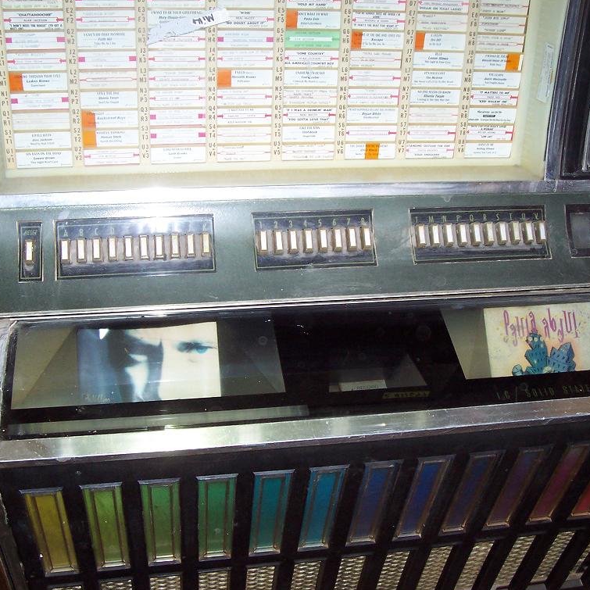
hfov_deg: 38.3
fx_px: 848
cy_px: 295
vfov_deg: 38.3
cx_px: 334
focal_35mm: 44
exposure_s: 1/60
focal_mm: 5.6
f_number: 2.8
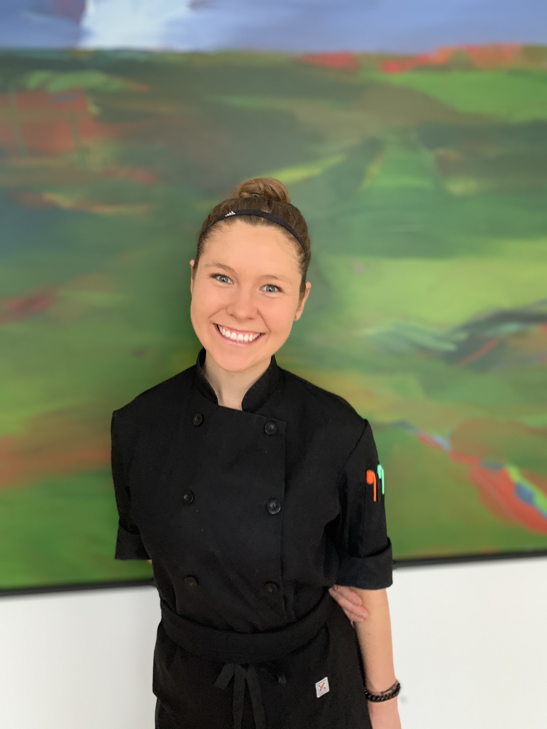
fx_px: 548
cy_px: 364
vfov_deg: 67.3
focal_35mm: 26
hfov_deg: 53.1
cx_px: 274
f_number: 1.8
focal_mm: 4.25
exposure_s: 1/30
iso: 400
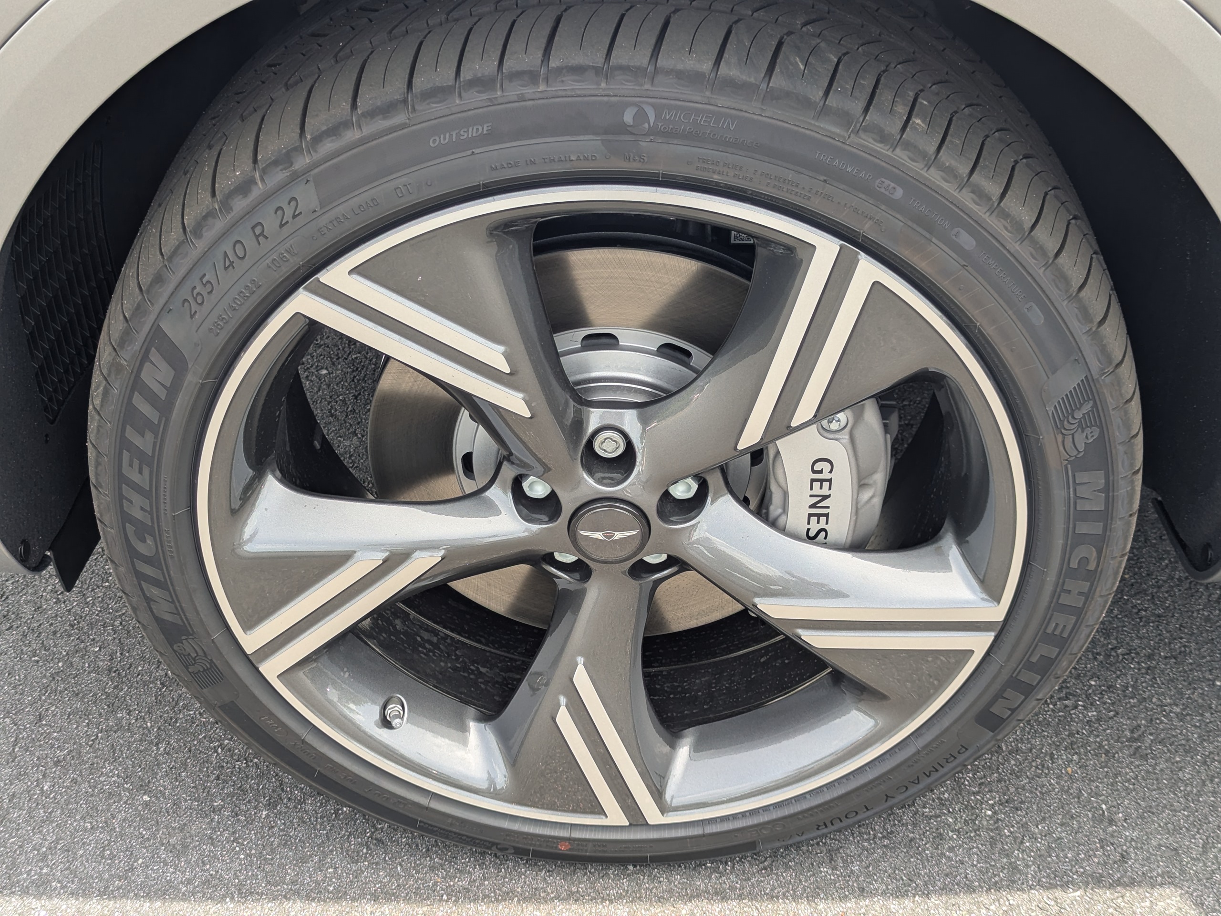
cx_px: 610
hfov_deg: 39.7
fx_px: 1693
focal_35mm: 48
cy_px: 458
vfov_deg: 30.3
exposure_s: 1/390
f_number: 1.85
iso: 47
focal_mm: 6.81
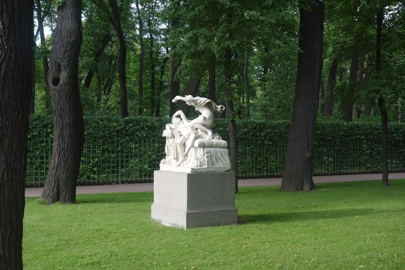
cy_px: 135
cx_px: 202
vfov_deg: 27.0
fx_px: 563
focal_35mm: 50
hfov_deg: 39.6
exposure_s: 1/320
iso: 800
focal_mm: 18.45
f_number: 5.6
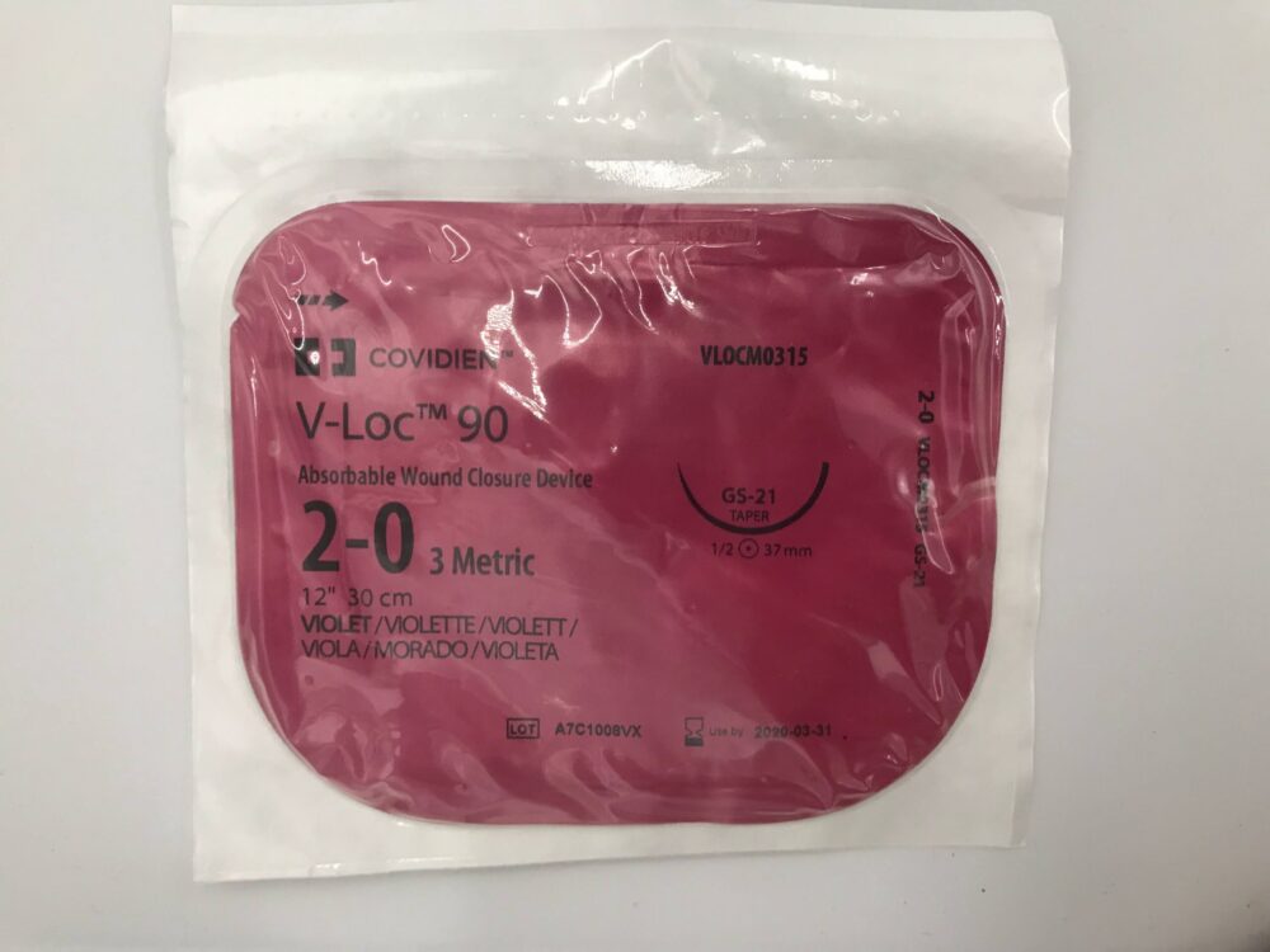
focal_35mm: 28
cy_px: 476
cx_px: 635
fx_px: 1027
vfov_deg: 49.7
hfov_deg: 63.4
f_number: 1.8
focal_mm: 3.99
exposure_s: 1/30
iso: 32
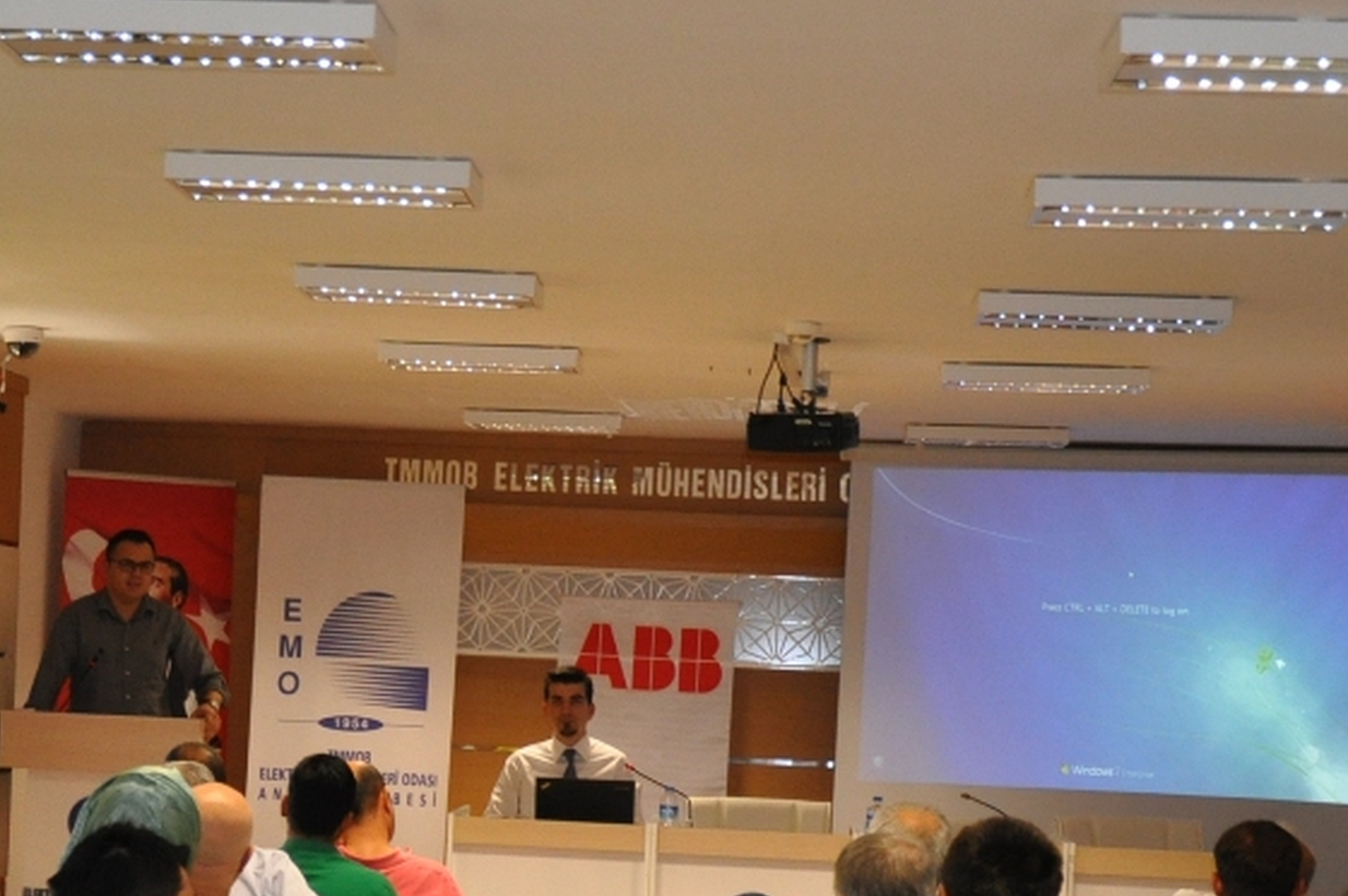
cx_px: 268
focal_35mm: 93
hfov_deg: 21.7
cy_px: 673
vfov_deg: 14.6
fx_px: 3478
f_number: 3.8
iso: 800
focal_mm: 24
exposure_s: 1/60
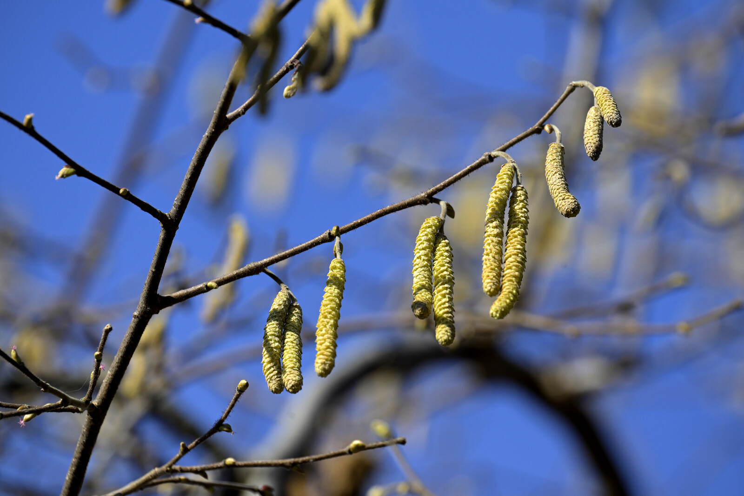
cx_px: 372
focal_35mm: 400
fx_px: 8267
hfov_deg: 5.2
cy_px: 248
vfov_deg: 3.4
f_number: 8
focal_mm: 400
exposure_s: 1/1250
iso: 640
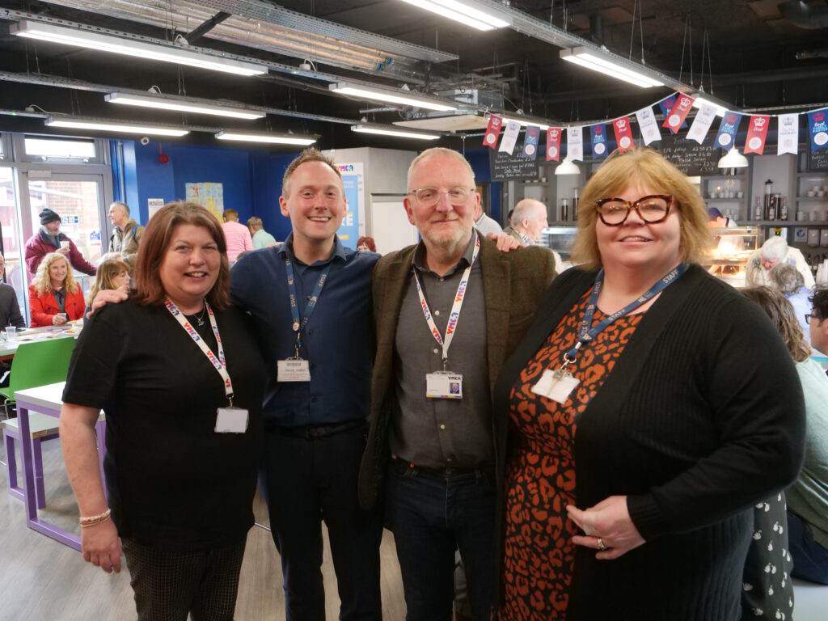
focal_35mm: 32
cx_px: 414
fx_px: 765
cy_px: 310
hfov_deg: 56.8
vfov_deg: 44.2
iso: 2000
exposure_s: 1/200
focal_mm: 16
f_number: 3
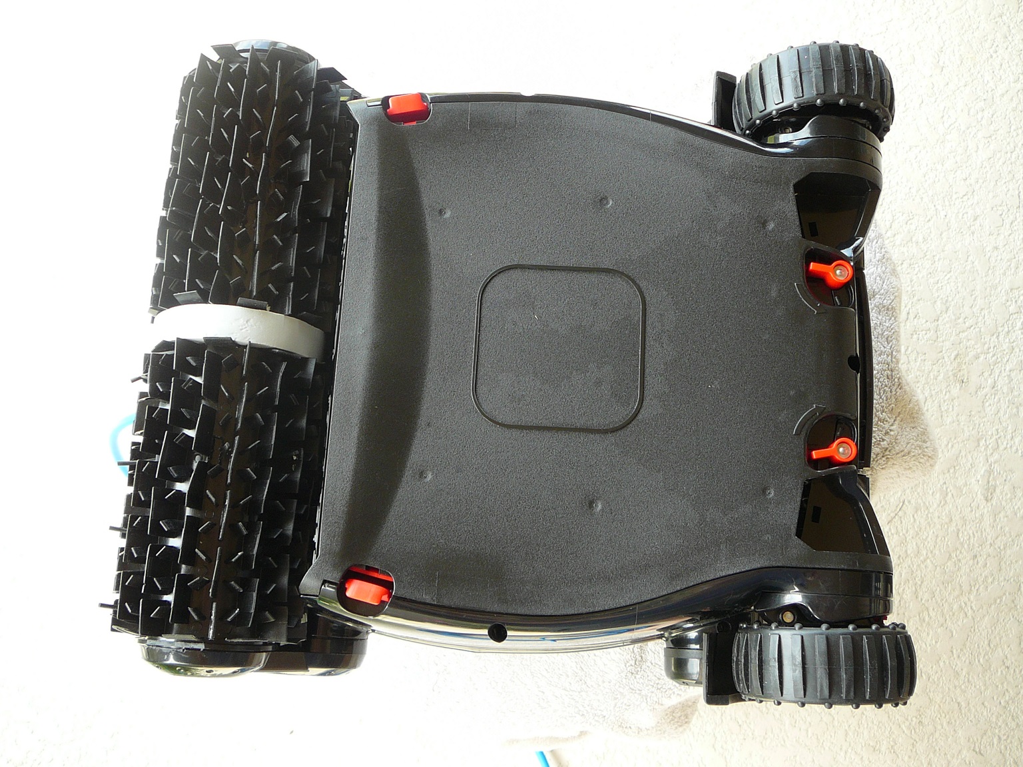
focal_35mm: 35
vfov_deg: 40.7
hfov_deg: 52.6
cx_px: 512
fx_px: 1034
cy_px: 384
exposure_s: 1/60
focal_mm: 5.2
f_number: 2.8
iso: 80
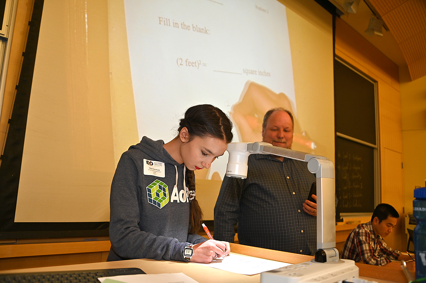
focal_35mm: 28
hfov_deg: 65.5
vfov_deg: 46.3
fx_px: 331
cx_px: 213
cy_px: 142
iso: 400
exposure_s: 1/60
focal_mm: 28
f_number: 4
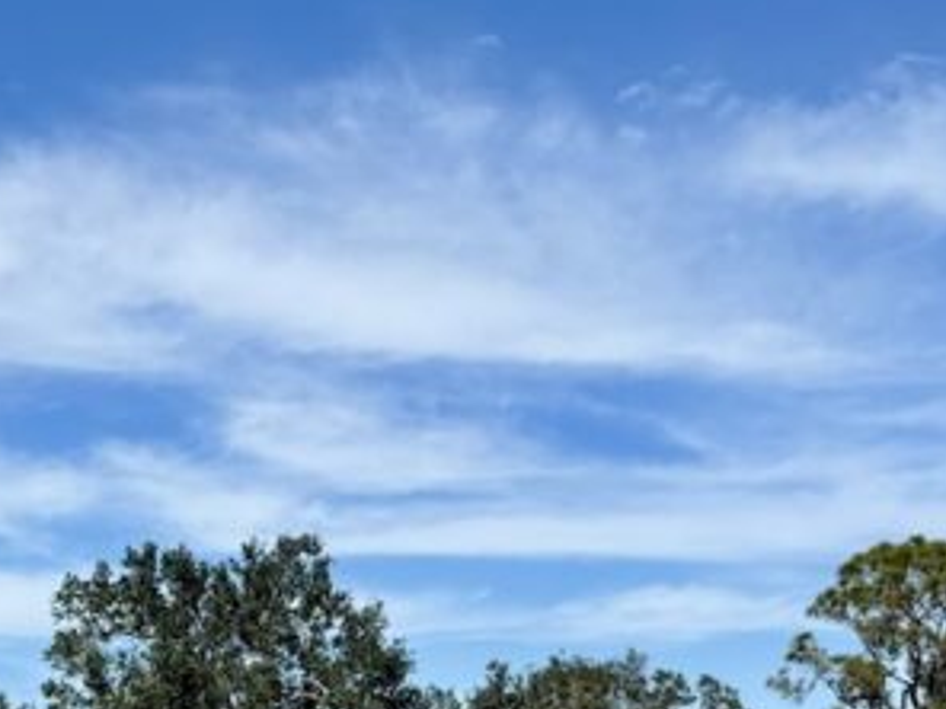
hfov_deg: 21.0
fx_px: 2460
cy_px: 853
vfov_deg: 15.8
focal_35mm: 90
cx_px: 0
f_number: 1.6
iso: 50
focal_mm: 5.96
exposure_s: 1/3106
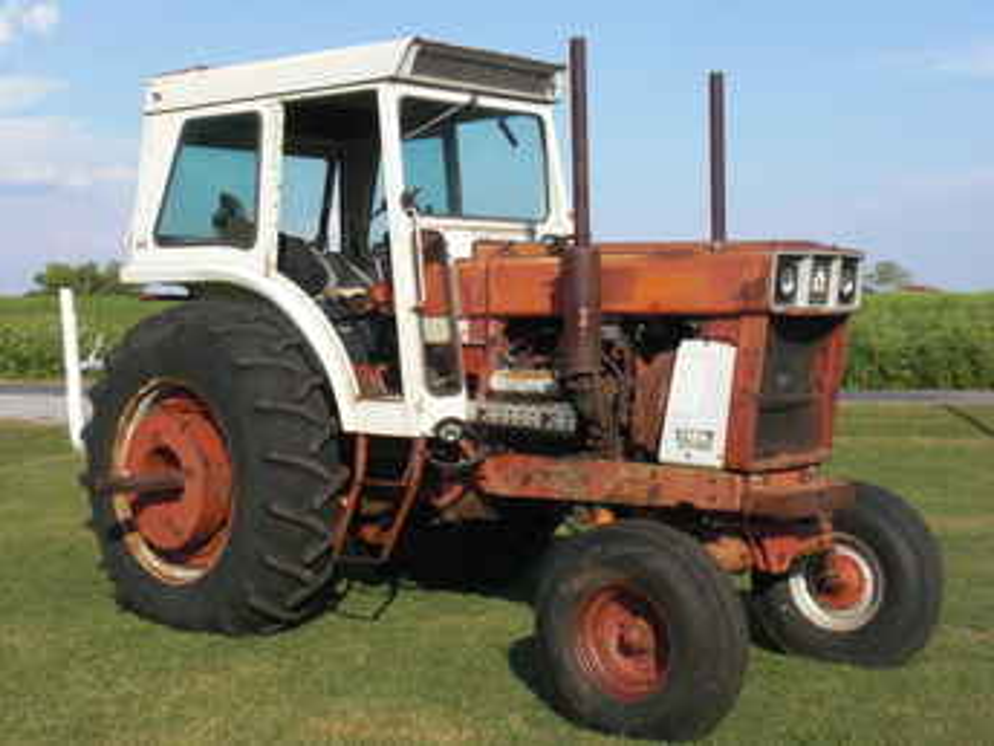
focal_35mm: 51
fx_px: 1464
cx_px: 497
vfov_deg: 28.6
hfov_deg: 37.5
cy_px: 373
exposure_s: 1/250
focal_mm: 8.44
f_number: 6.4
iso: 64
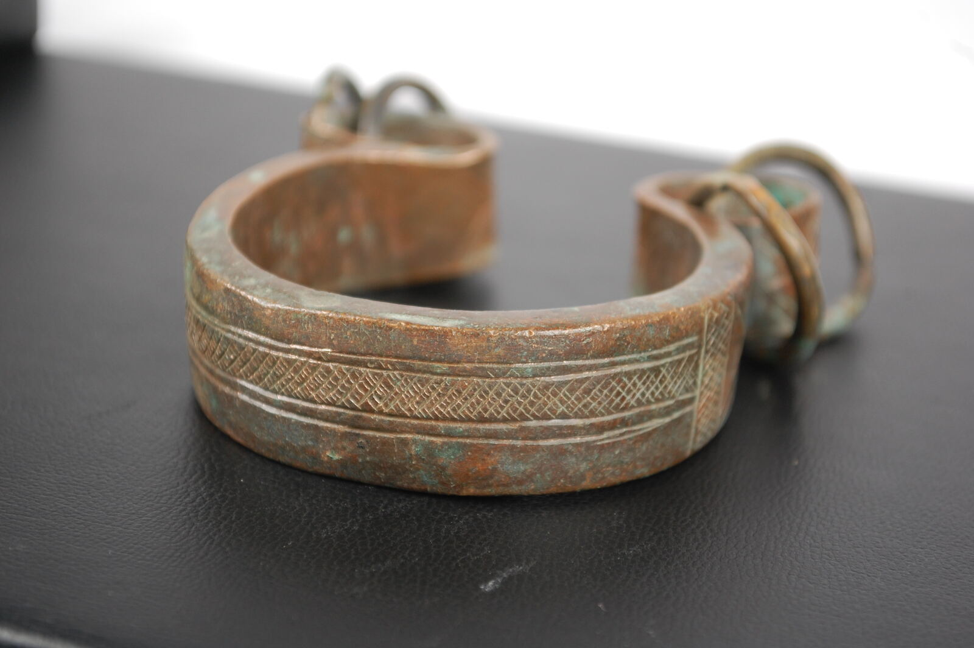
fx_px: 2230
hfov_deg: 24.6
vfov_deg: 16.5
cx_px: 487
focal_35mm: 82
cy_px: 324
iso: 400
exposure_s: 1/100
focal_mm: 55
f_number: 5.6
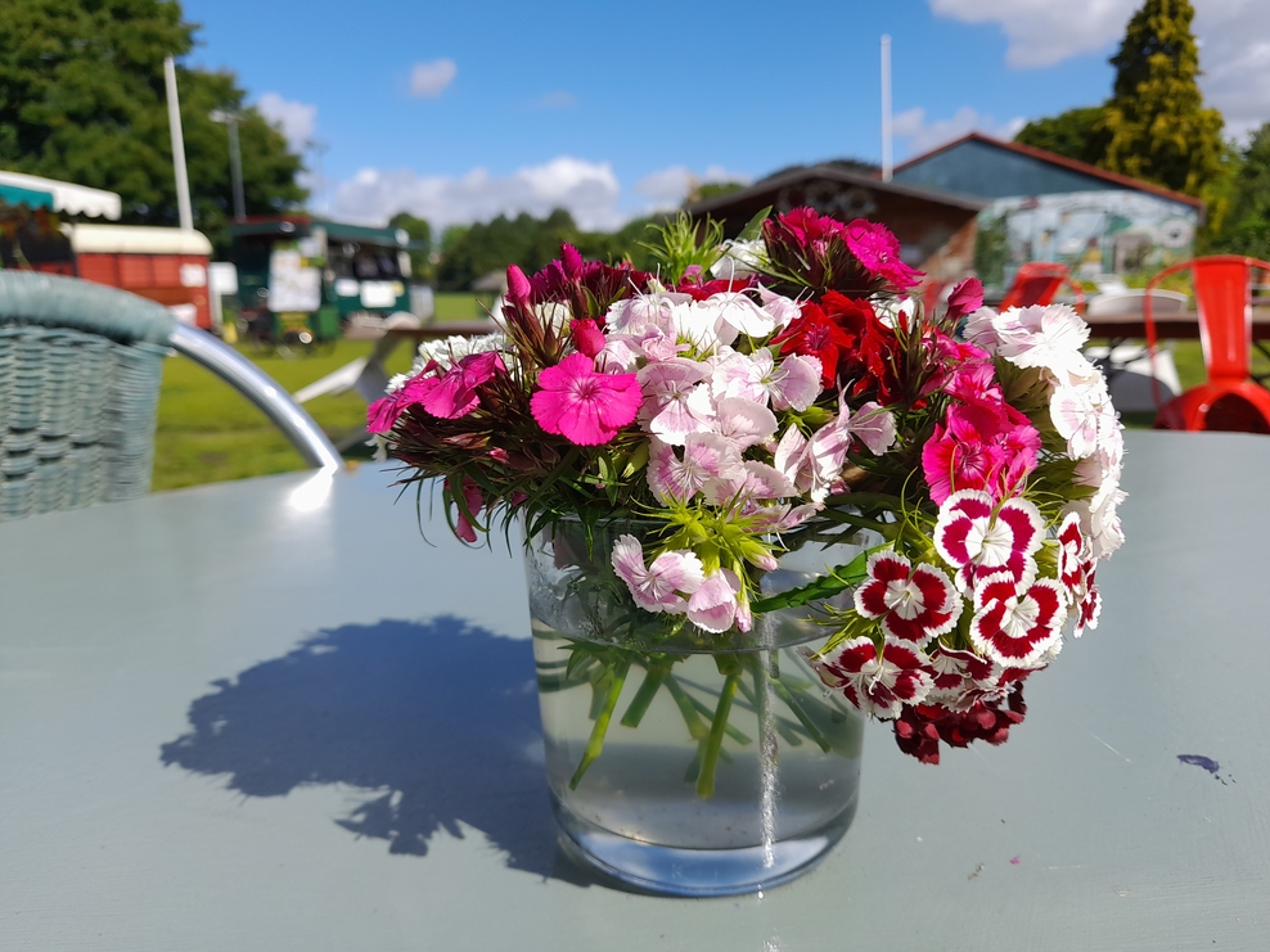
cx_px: 635
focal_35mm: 25
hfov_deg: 69.4
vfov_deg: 54.9
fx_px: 917
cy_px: 476
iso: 20
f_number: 2
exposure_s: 1/758
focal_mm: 4.6
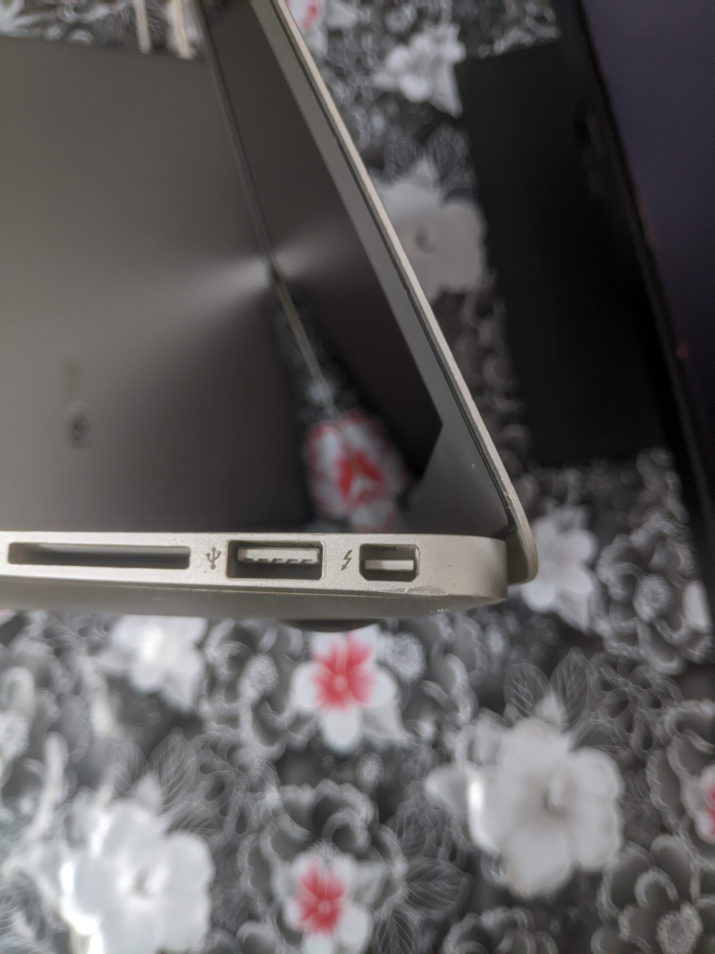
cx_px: 358
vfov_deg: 71.6
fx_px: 661
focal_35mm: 24
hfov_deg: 56.8
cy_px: 477
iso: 588
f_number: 1.9
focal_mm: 3.94
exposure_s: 1/50
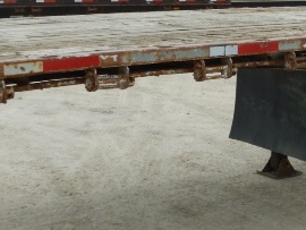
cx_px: 331
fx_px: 805
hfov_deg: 20.6
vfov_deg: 16.0
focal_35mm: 91
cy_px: 9
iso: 125
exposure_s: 1/1250
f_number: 2.8
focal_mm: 4.3
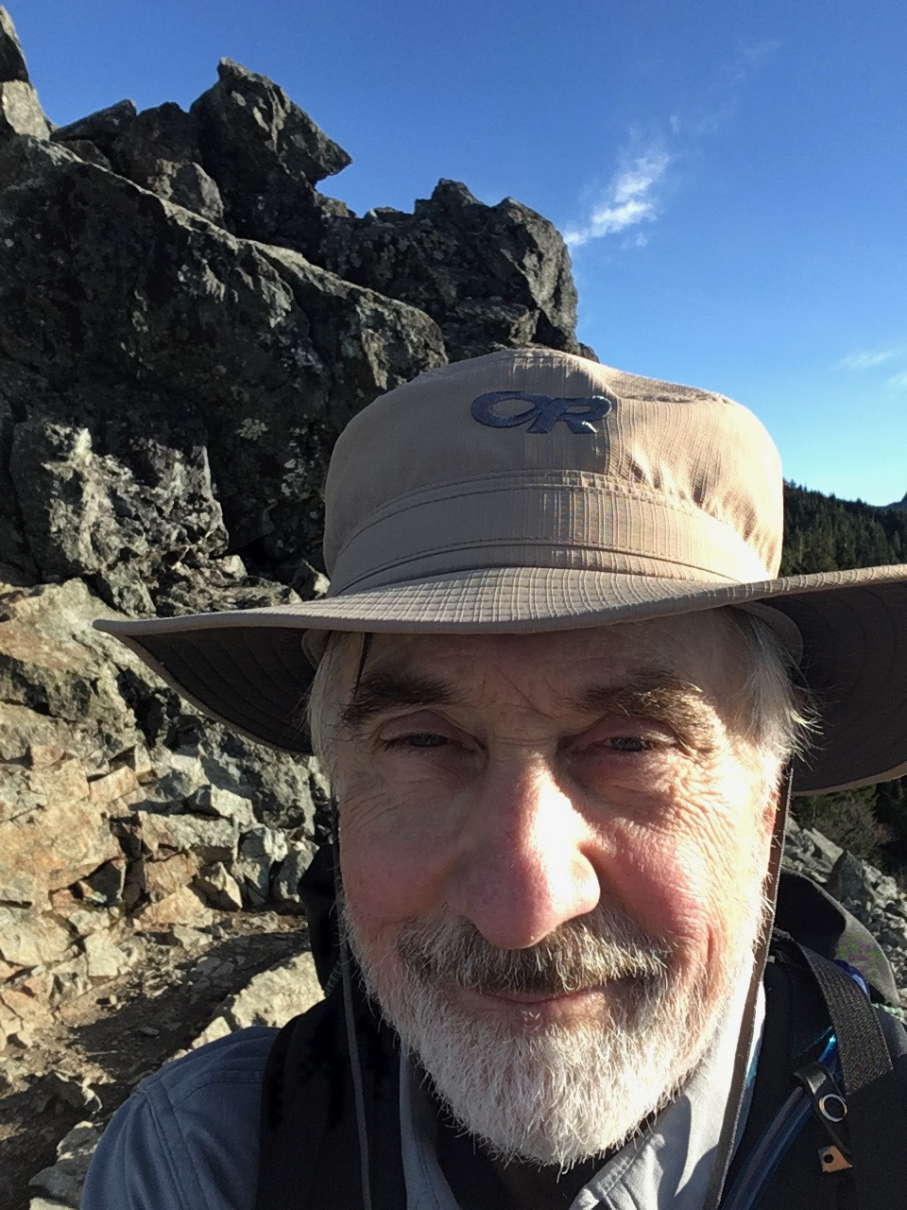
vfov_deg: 58.4
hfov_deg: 45.4
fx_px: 1083
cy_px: 605
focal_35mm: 31
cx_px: 454
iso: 50
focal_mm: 2.15
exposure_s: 1/894
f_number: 2.4
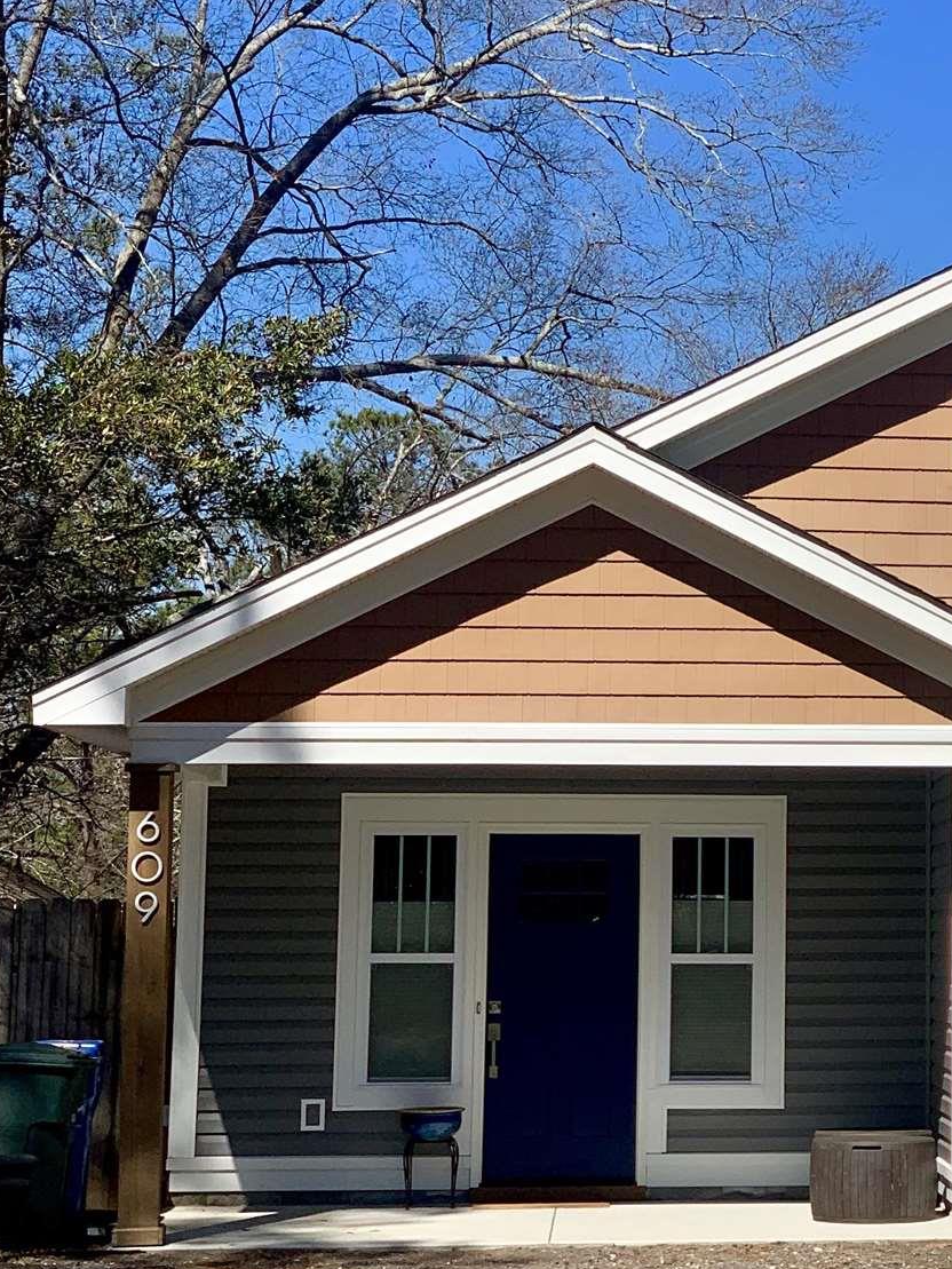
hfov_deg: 13.5
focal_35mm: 108
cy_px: 402
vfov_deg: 18.1
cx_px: 981
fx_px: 3959
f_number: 2.4
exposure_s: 1/1453
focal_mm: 6
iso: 16
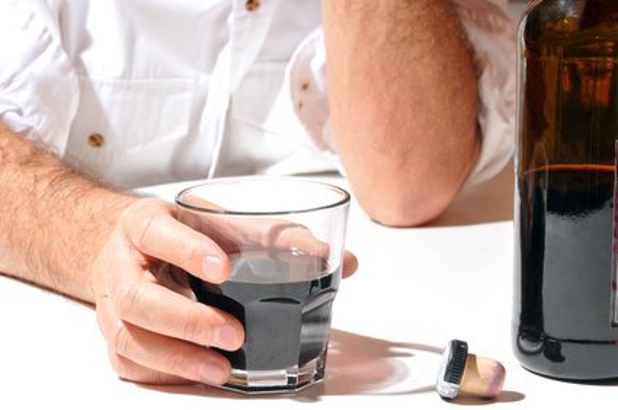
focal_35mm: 90
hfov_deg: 22.7
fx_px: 1543
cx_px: 309
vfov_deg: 15.1
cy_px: 205
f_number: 16
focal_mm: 60
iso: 200
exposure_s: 1/160
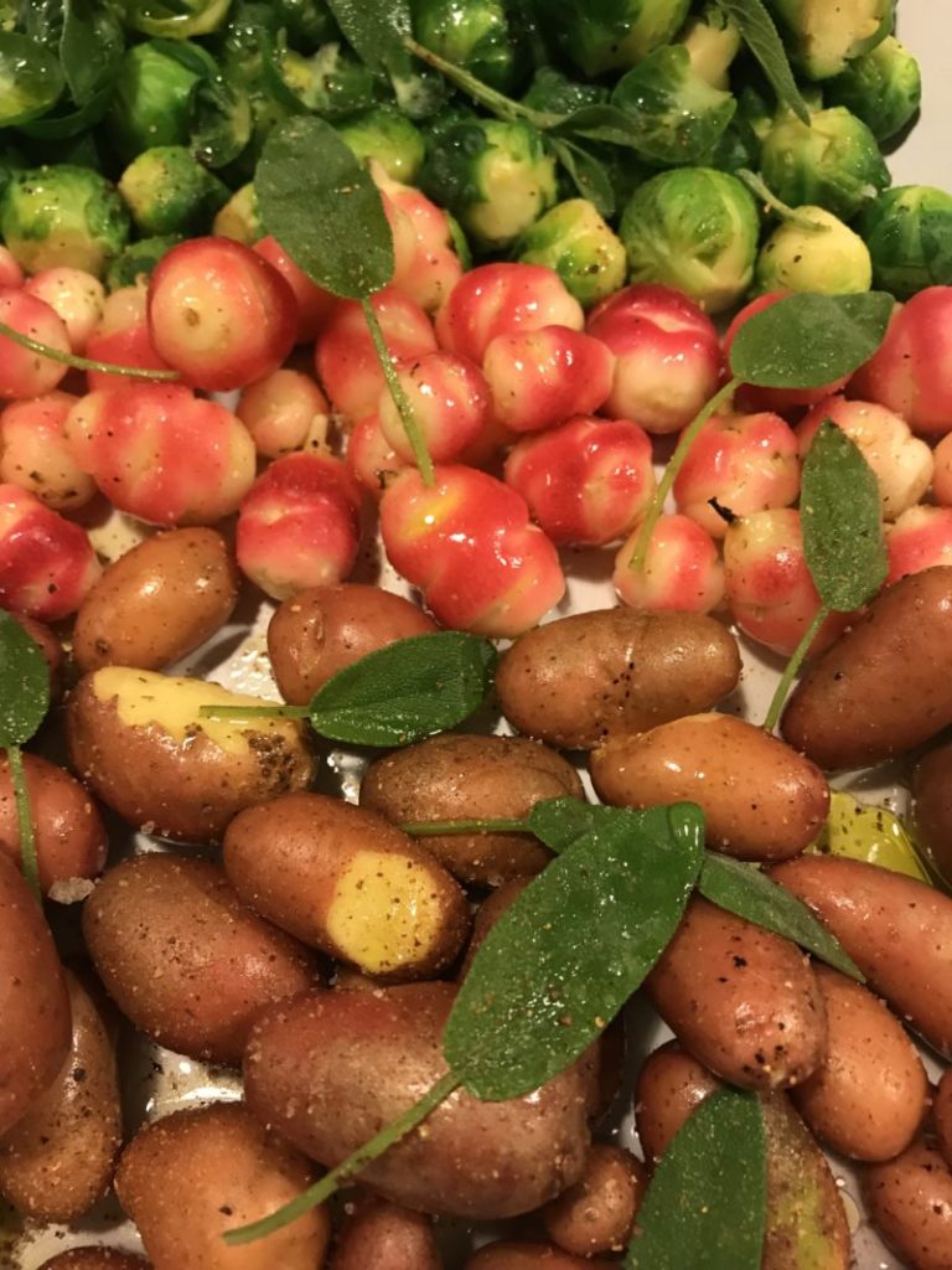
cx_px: 476
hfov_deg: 49.7
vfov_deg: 63.4
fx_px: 1027
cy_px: 635
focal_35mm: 28
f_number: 1.8
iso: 64
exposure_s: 1/17
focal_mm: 3.99
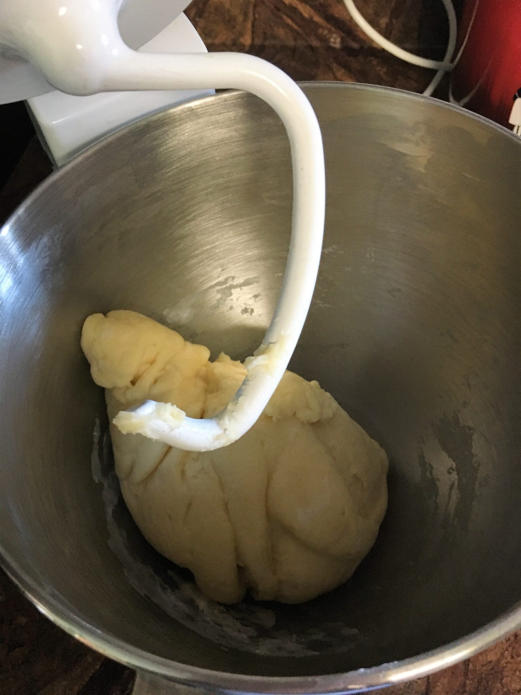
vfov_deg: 61.7
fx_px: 582
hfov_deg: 48.2
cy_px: 348
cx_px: 260
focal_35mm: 29
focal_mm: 4.15
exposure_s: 1/30
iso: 200
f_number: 2.2
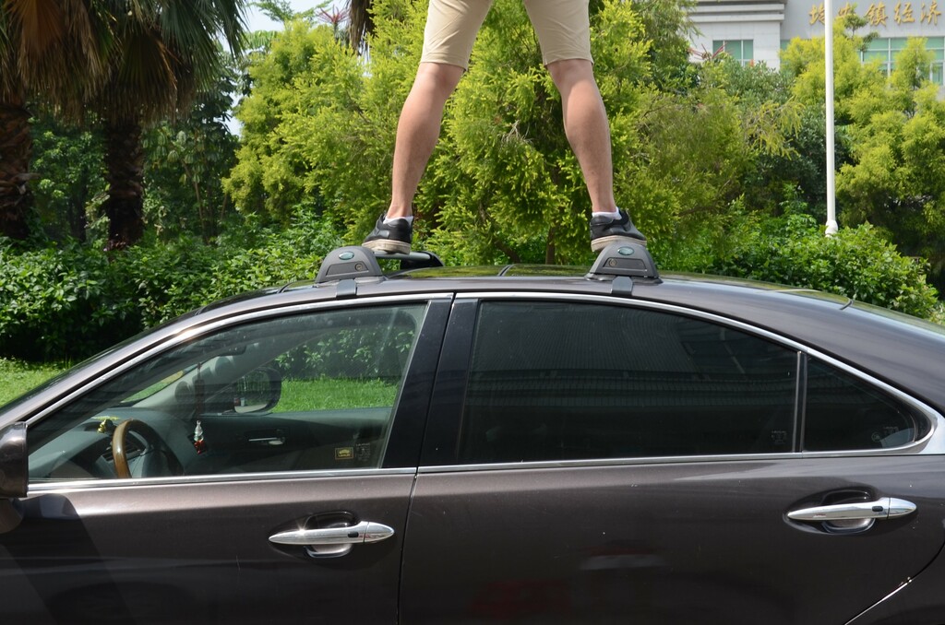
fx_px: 943
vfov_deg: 36.7
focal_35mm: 36
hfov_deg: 53.2
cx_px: 472
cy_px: 312
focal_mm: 24
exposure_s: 1/160
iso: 100
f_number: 6.3
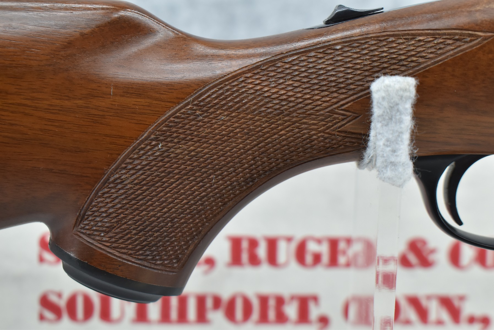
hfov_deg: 31.9
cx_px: 247
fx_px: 865
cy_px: 165
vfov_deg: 21.6
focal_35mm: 63
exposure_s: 1/80
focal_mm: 42
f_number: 7.1
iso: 500
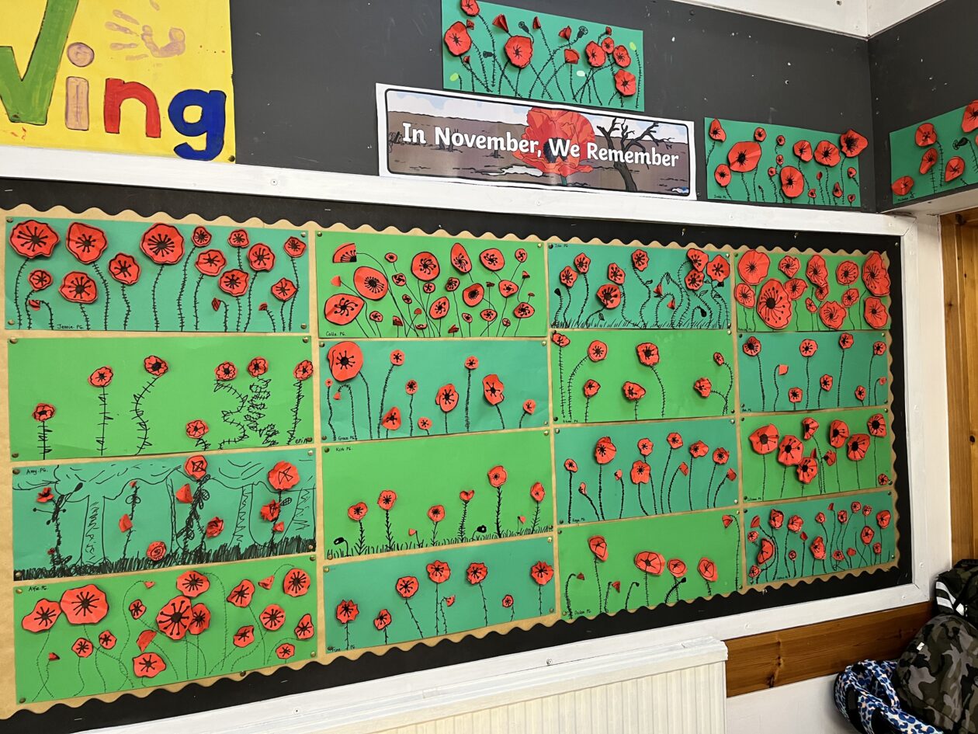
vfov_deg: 53.1
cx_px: 489
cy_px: 367
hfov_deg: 67.3
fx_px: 735
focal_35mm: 26
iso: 80
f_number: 1.6
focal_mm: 5.1
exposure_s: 1/50
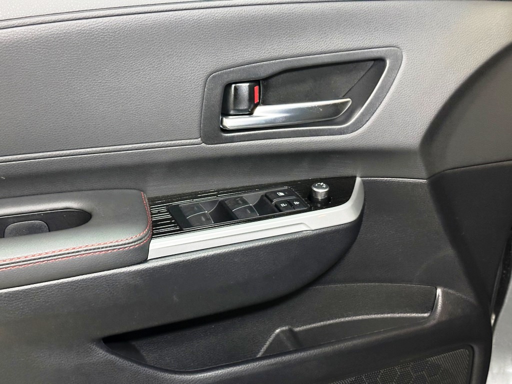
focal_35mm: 48
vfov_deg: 30.3
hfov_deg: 39.7
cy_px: 192
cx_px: 256
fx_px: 710
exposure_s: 1/30
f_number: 1.78
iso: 640
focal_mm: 6.86
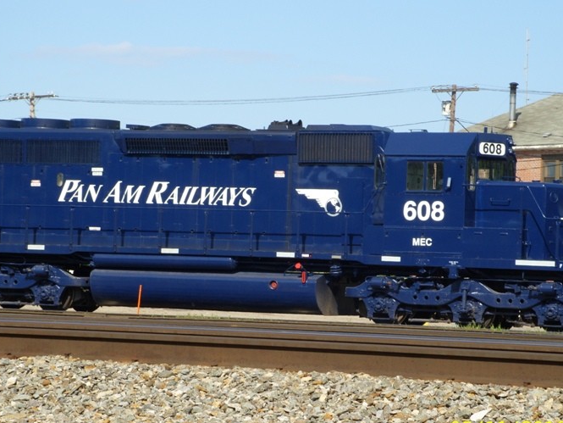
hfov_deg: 11.9
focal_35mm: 166
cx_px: 285
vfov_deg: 8.9
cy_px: 227
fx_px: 2700
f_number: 7.7
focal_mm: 28.5
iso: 50
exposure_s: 1/201
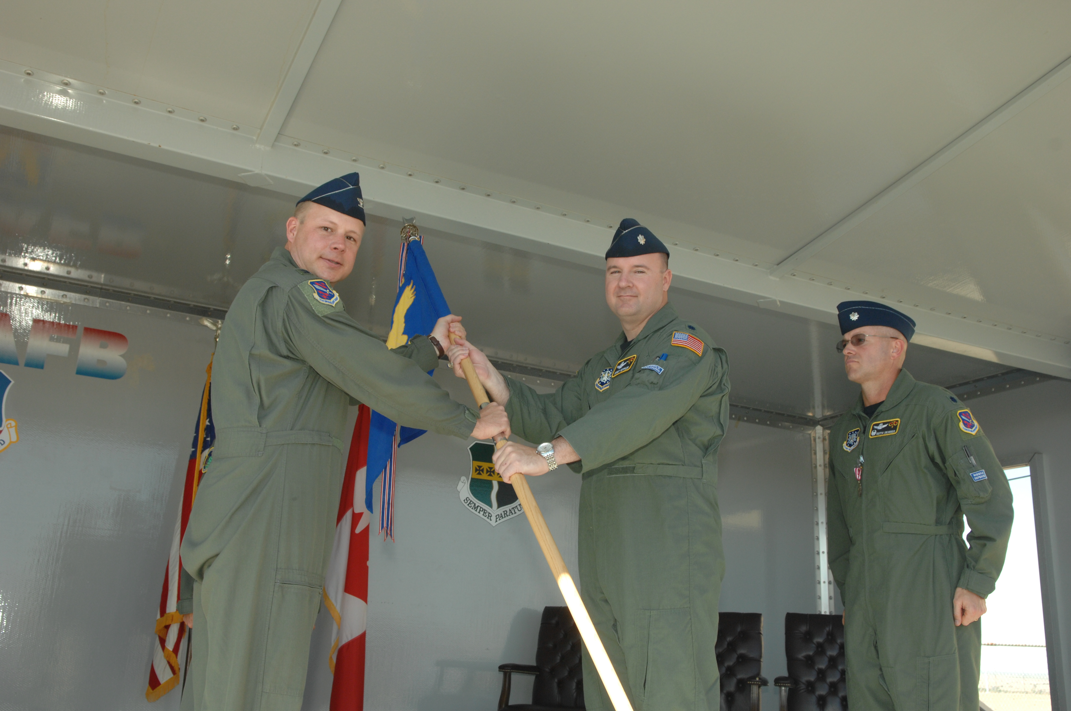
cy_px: 356
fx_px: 1025
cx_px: 536
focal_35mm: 34
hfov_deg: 55.2
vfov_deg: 38.3
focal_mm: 23
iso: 320
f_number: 6.3
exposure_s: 1/250
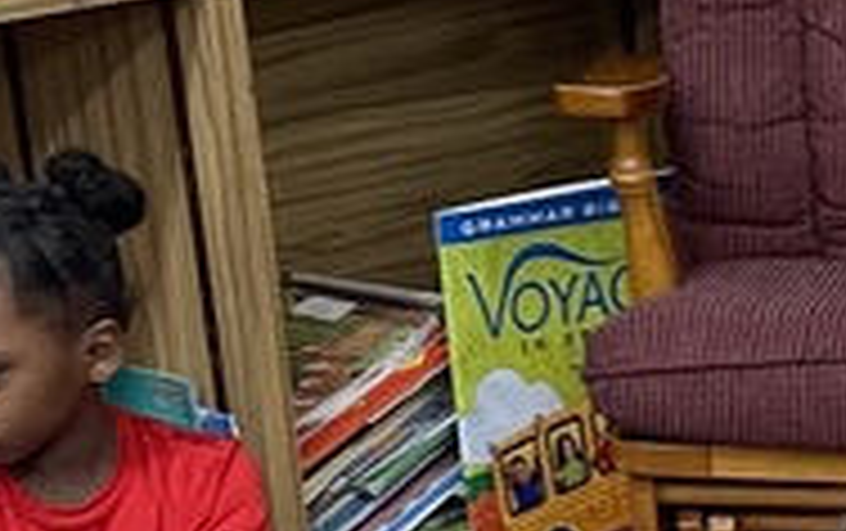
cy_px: 1305
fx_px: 3463
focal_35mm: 150
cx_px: 1593
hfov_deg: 12.5
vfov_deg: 8.1
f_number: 1.6
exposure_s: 1/60
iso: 200
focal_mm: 5.1
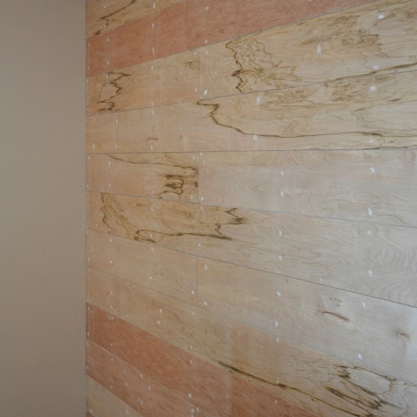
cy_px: 225
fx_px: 695
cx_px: 207
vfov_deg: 33.4
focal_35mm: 51
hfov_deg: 33.4
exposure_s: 1/60
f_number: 4.2
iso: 800
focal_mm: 26
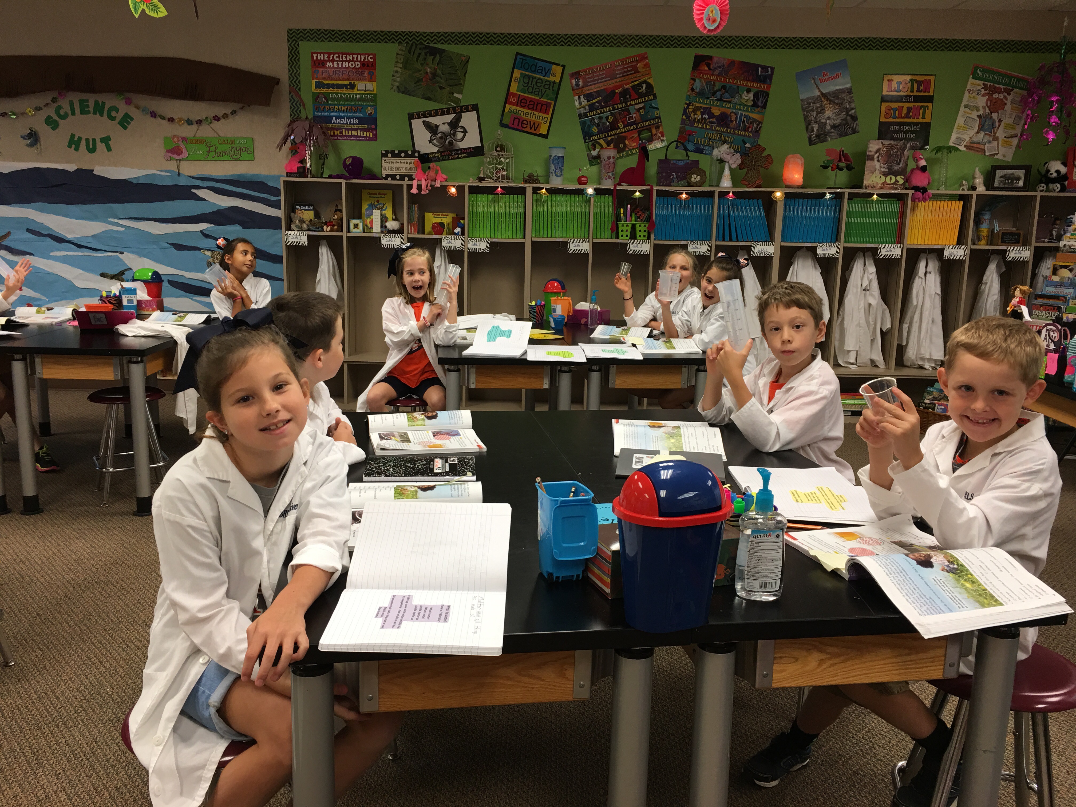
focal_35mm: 29
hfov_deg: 61.7
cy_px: 404
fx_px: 901
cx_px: 538
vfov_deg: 48.2
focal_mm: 4.15
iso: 25
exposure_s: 1/15
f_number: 2.2
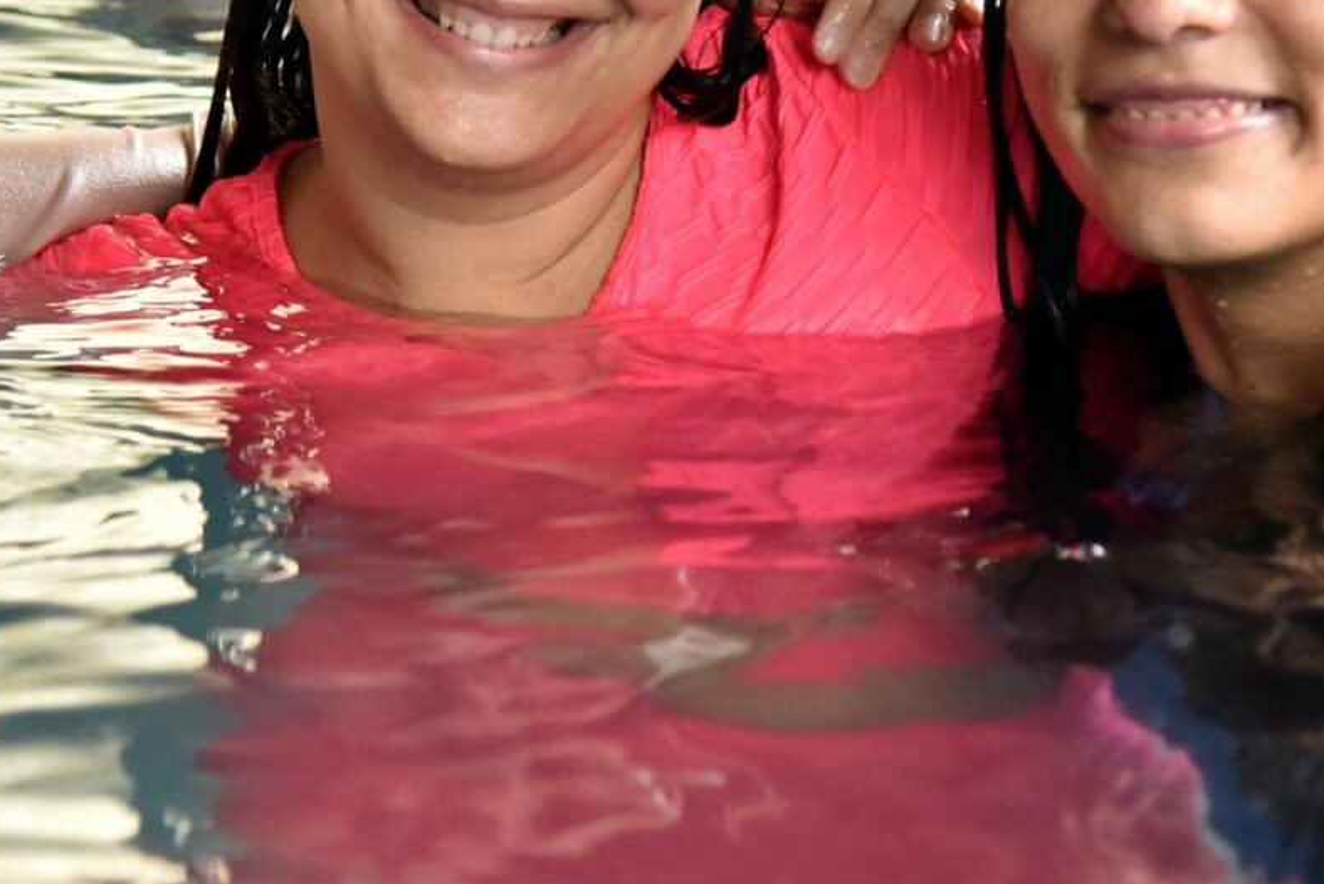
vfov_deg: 7.5
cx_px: 435
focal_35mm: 182
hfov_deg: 11.3
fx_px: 6696
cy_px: 195
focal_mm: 70
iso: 3200
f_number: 4
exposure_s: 1/500
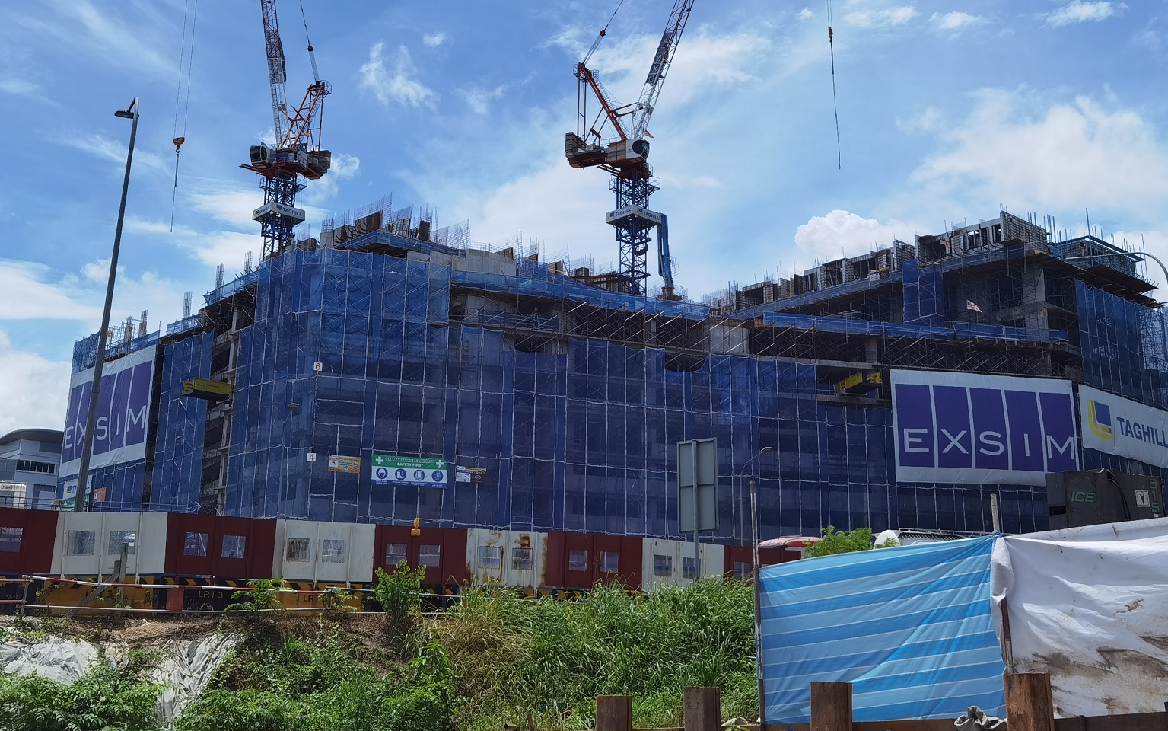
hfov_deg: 46.2
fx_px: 1369
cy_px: 304
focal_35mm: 43
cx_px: 619
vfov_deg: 29.8
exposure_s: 1/10526
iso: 50
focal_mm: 6.71
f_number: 1.9
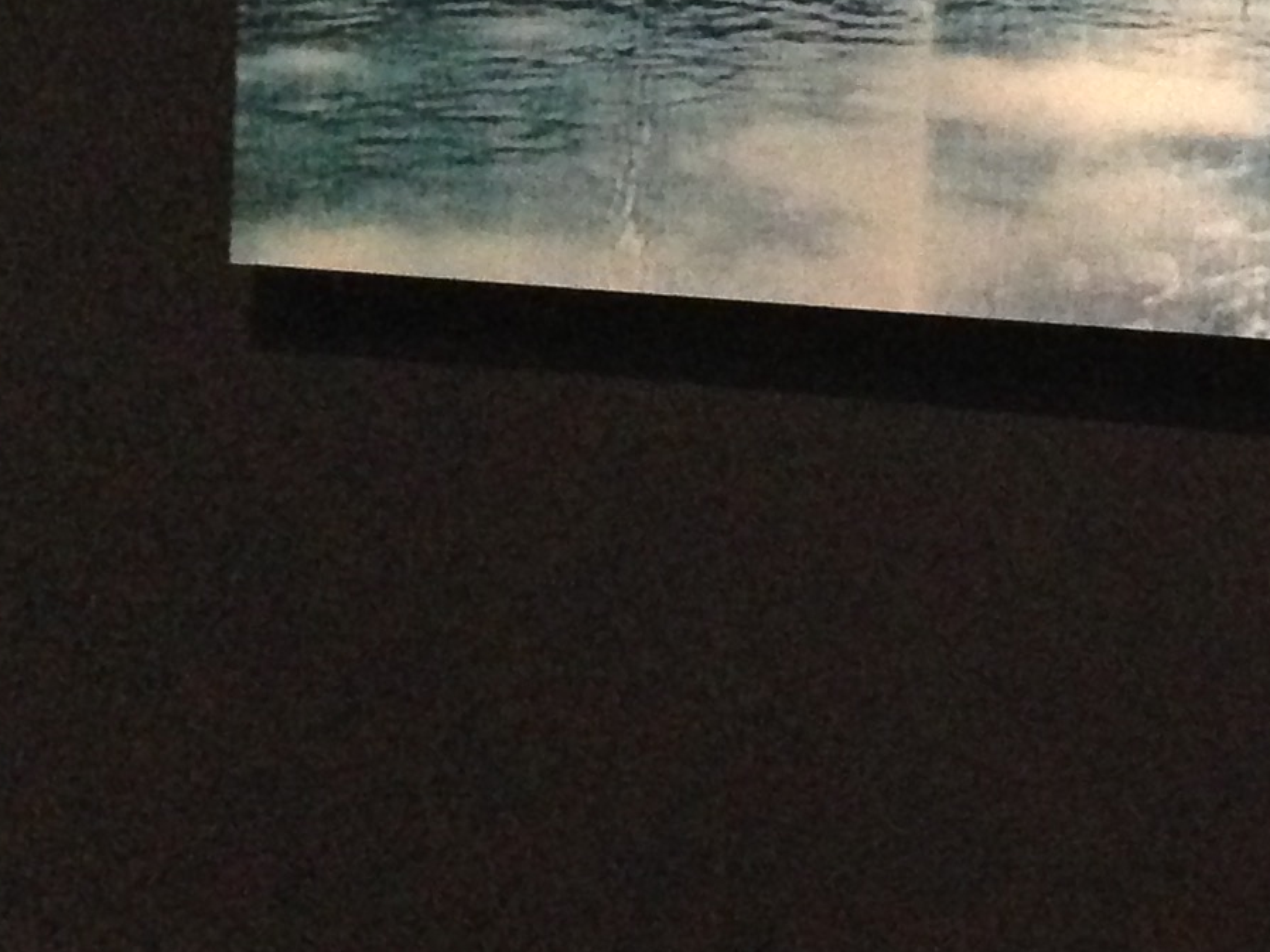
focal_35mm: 120
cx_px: 2151
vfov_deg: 12.0
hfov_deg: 14.7
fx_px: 4401
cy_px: -242
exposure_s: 1/15
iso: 500
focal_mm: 4.12
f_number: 2.4
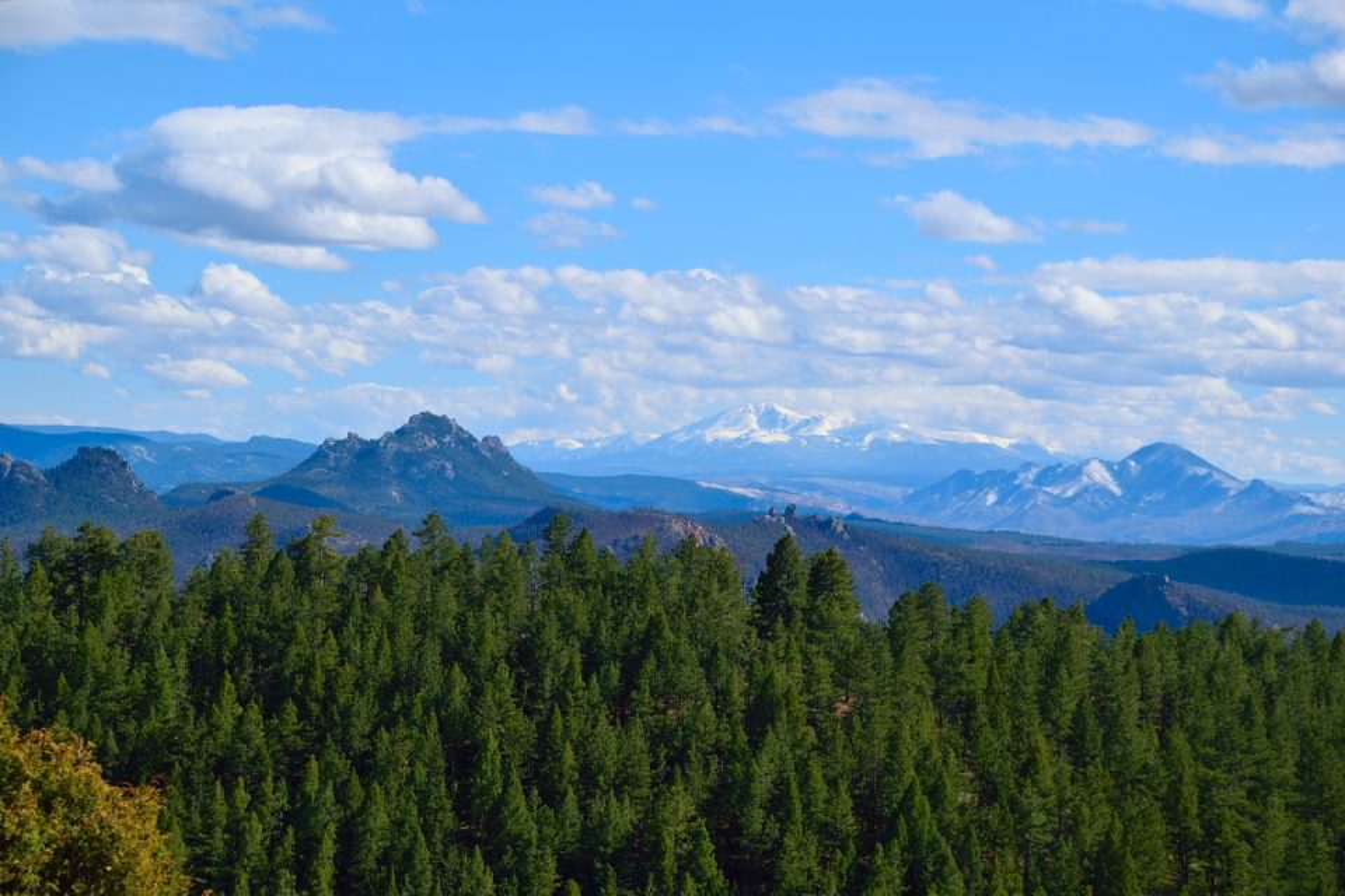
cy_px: 448
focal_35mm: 93
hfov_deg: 21.9
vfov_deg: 14.7
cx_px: 672
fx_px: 3474
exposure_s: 1/500
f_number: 7.1
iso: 100
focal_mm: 62
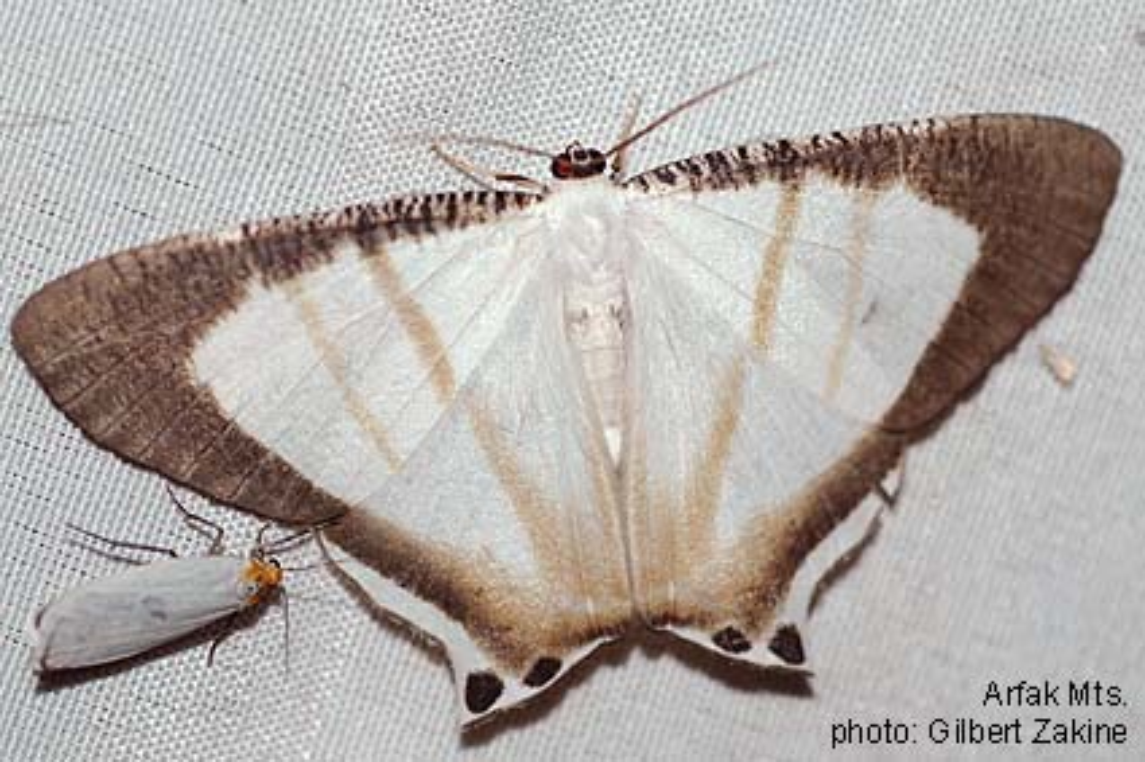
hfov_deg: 22.6
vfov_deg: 15.2
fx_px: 2861
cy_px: 381
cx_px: 572
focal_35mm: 90
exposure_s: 1/125
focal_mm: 60
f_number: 5.6
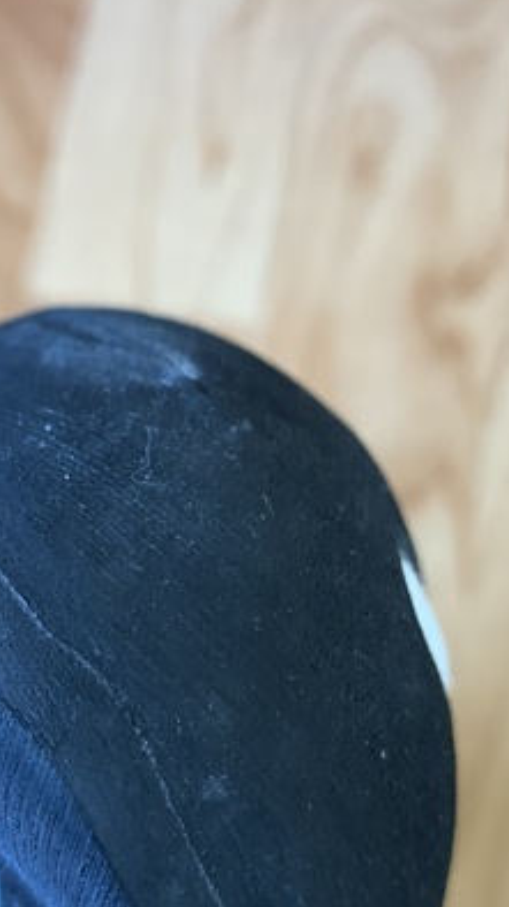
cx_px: 77
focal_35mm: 54
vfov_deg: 38.5
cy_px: 500
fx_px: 1298
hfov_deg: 21.8
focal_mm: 4.25
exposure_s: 1/30
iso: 640
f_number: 1.8
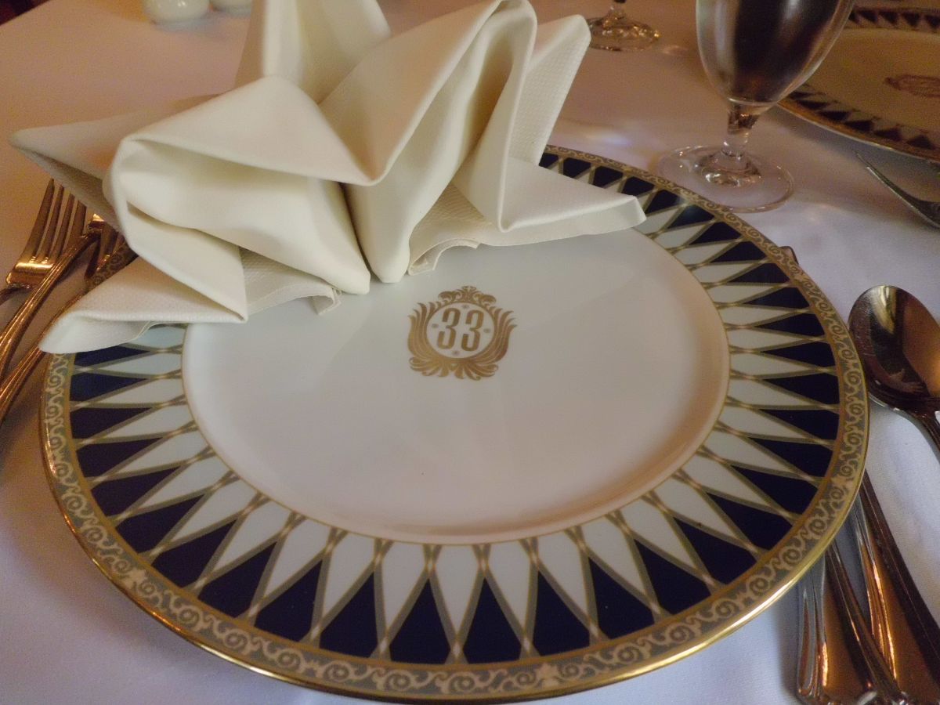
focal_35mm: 26
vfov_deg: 53.1
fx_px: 706
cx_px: 470
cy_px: 352
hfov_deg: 67.3
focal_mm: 4.7
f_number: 2.8
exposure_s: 1/80
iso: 400
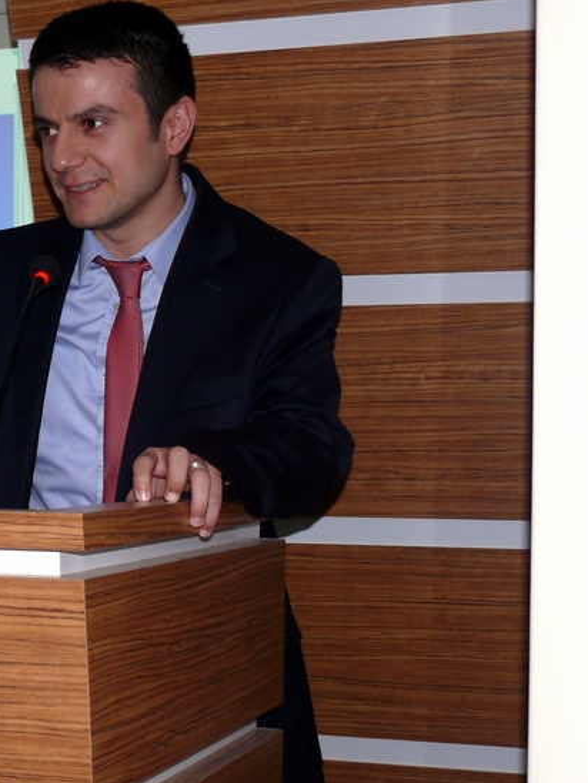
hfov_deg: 17.3
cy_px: 422
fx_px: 1856
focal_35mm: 82
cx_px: -98
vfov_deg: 23.8
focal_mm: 9.4
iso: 100
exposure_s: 1/30
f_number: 3.2
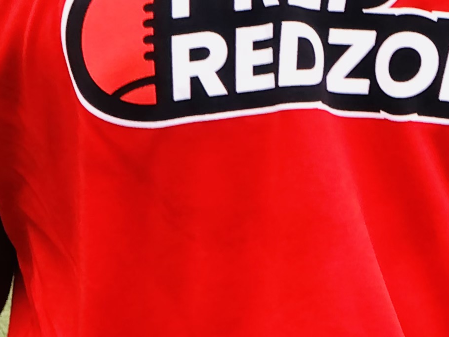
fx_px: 3282
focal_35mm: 253
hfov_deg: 7.8
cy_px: -368
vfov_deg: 5.7
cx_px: 391
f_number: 2.8
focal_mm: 6.6
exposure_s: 1/120
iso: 25
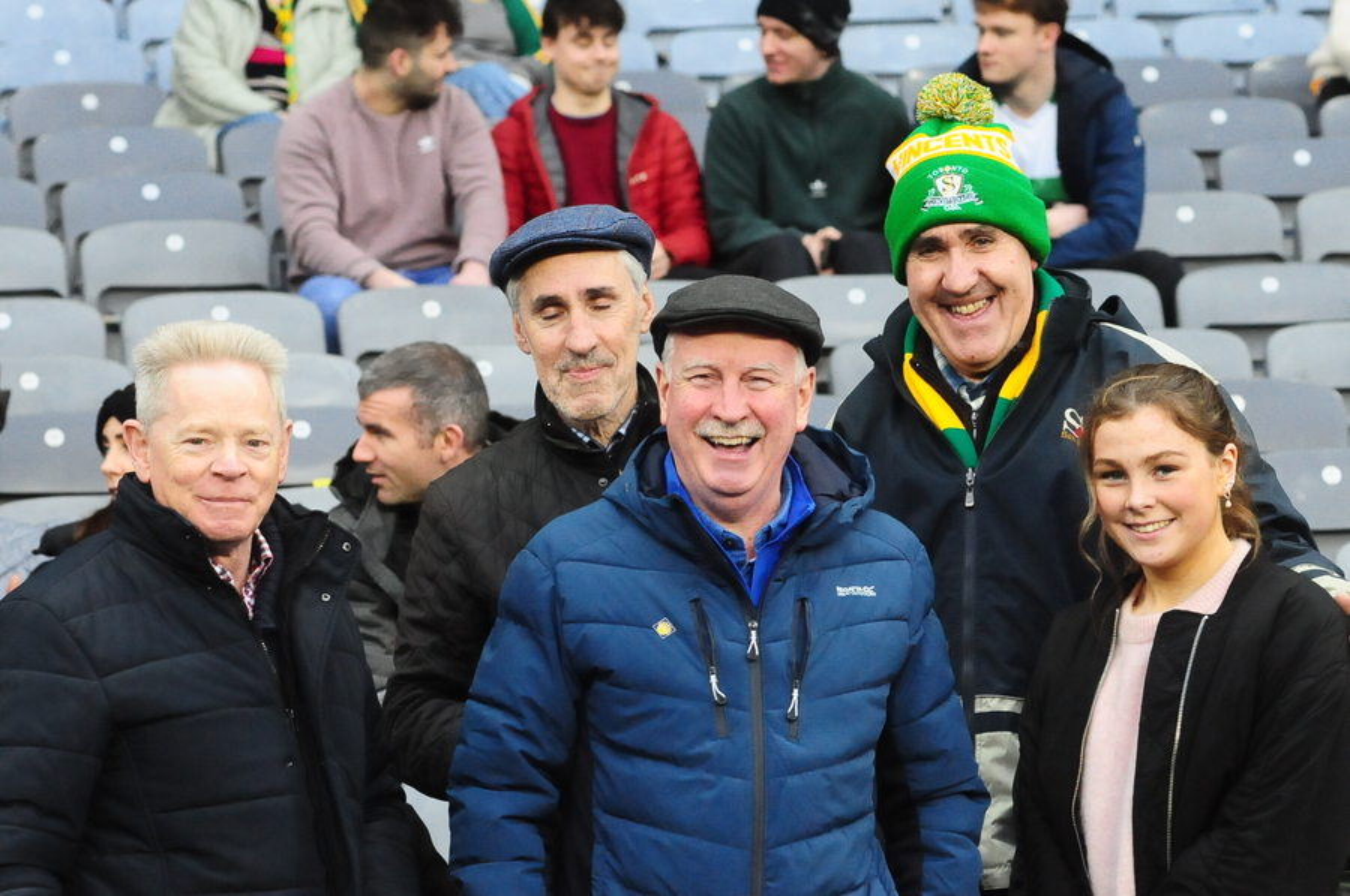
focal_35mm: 180
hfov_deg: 11.4
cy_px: 448
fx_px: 6743
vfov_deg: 7.6
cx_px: 675
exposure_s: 1/160
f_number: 6.3
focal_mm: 120
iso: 3200
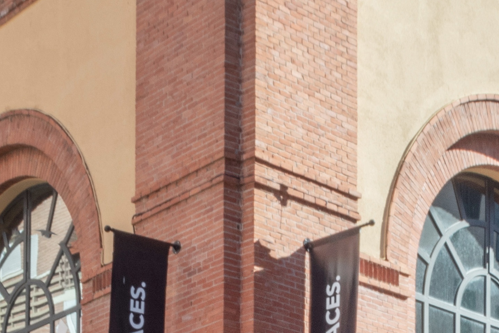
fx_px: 1983
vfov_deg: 9.6
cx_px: 200
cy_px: 136
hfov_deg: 14.3
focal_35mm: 143
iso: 200
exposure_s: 1/15
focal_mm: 28
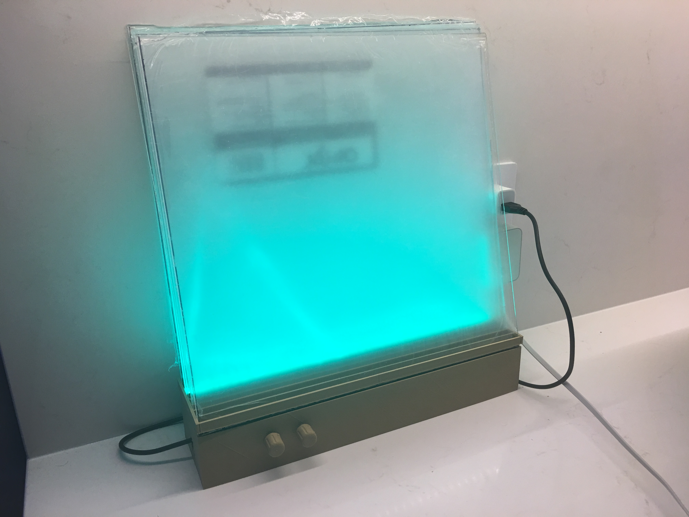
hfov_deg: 61.7
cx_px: 344
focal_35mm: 29
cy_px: 258
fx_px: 577
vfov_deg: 48.2
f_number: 2.2
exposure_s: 1/40
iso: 25
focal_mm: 4.15
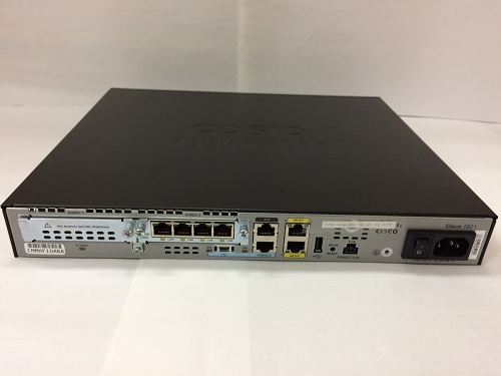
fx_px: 420
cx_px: 250
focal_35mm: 29
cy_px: 188
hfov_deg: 61.7
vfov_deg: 48.2
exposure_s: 1/33
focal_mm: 4.15
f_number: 2.2
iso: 100
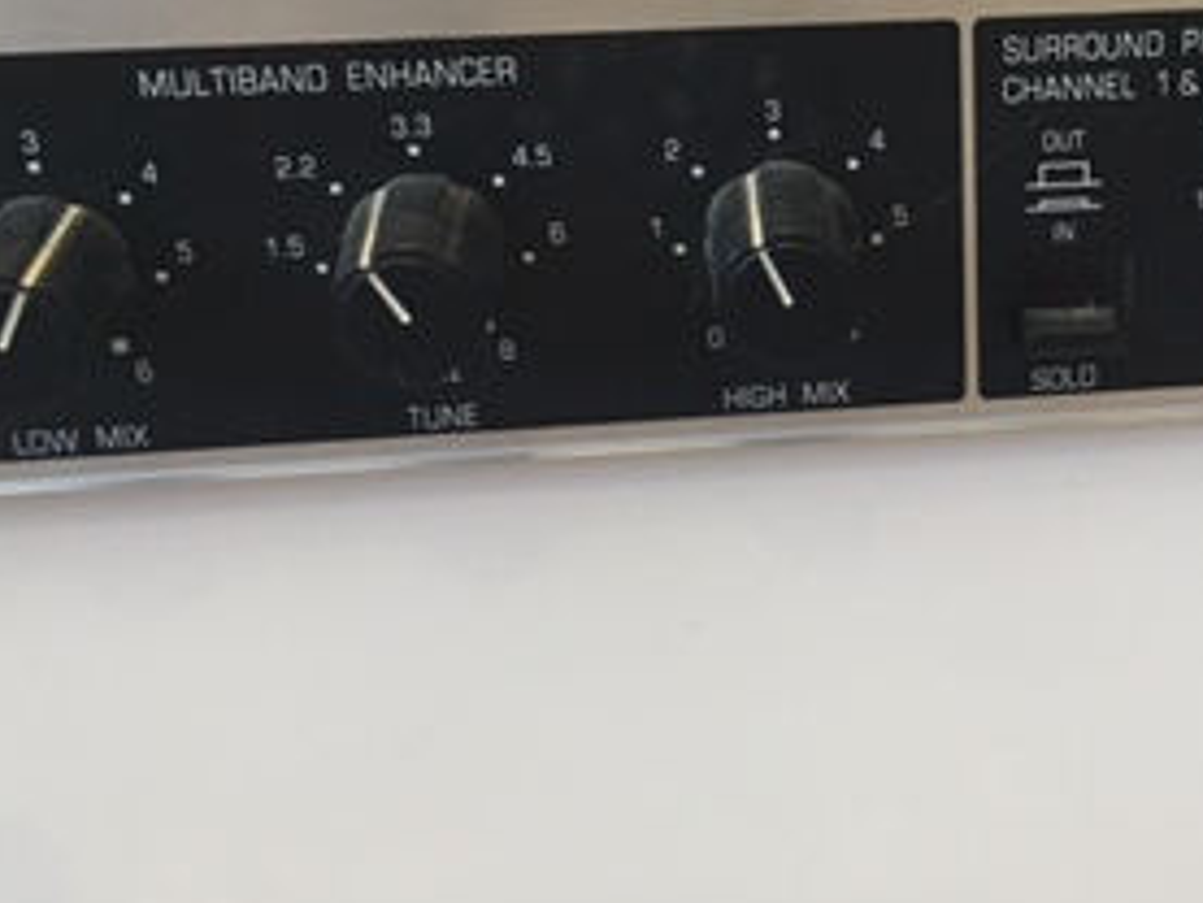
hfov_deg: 27.8
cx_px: 1094
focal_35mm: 67
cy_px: 308
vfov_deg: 21.9
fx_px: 2329
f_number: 2.2
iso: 200
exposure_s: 1/17
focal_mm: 4.15
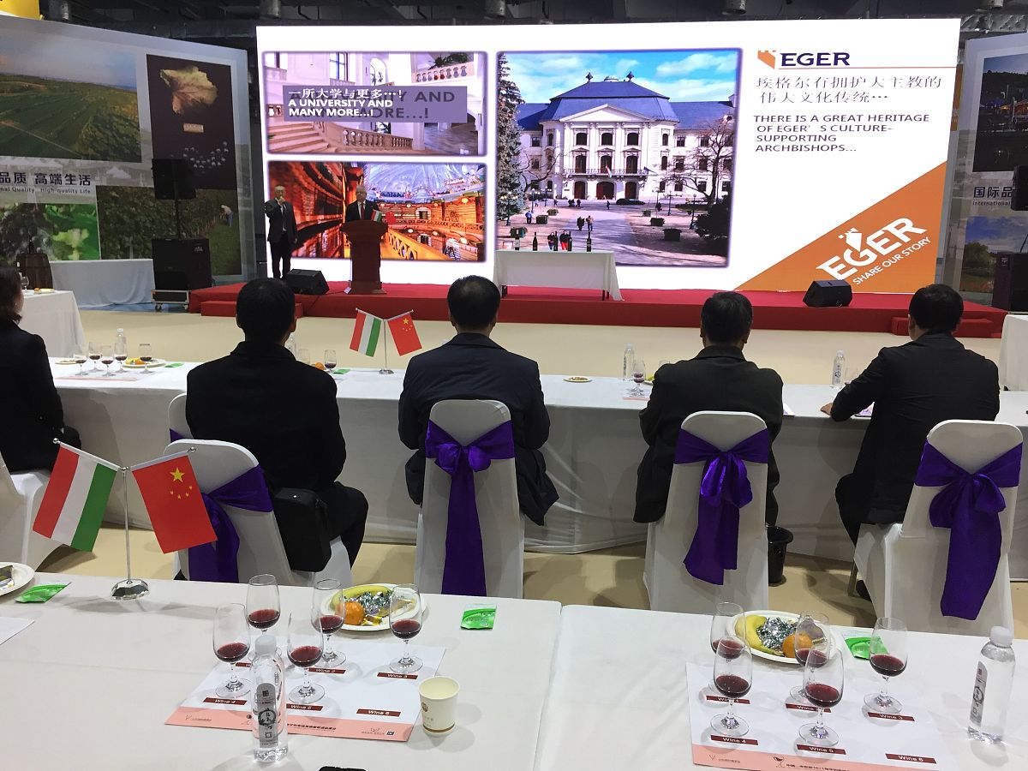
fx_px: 861
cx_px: 514
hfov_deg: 61.7
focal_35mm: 29
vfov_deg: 48.2
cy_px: 386
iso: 80
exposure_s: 1/33
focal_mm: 4.15
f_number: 2.2
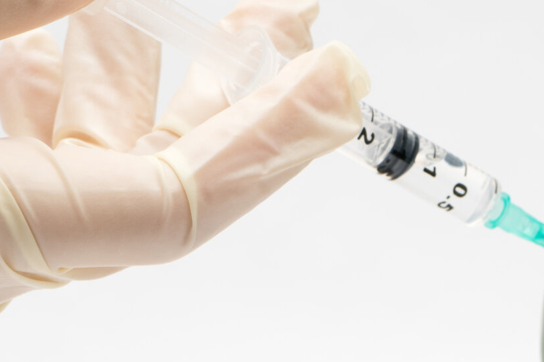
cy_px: 290
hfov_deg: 11.2
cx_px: 406
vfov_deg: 7.4
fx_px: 2780
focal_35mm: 184
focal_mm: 59
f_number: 10
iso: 100
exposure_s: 1/80
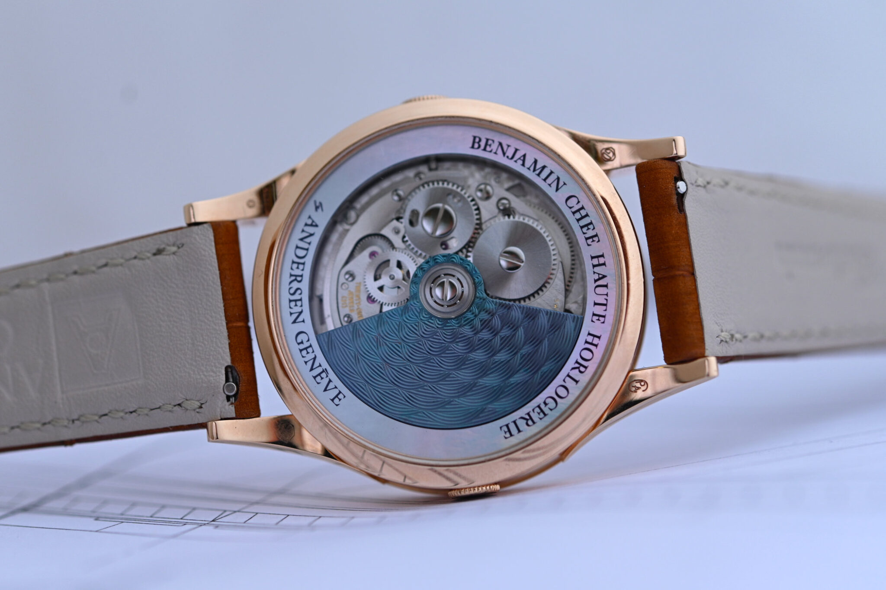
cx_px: 443
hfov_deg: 33.4
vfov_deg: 22.6
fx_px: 1476
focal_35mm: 60
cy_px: 295
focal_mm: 60
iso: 400
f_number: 5
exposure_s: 1/200
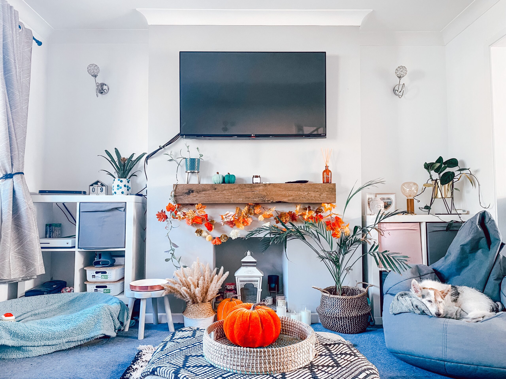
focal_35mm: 26
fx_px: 380
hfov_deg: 67.3
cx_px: 253
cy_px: 190
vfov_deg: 53.1
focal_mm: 4.25
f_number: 1.8
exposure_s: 1/60
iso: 200
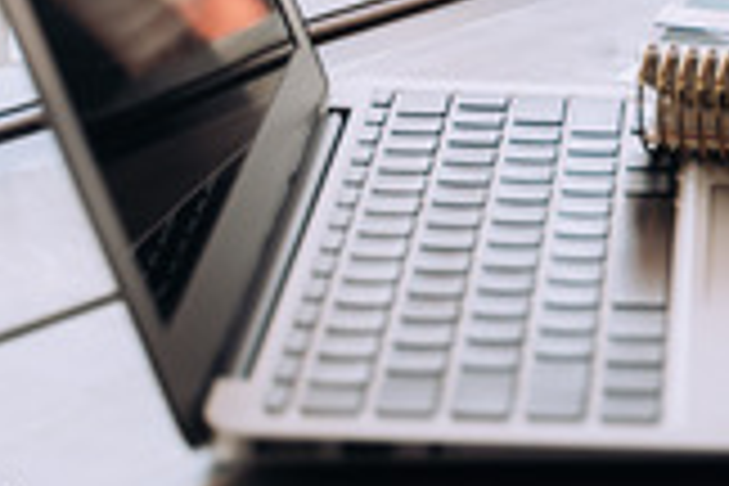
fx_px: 3402
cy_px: -274
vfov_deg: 8.0
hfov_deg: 11.8
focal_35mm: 168
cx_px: 1035
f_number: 2.8
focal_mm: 46
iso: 100
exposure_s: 1/160
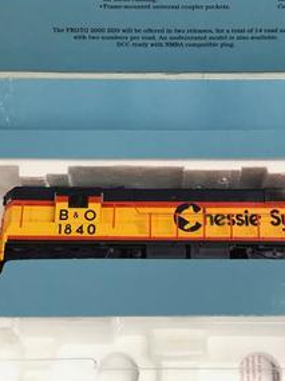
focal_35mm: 63
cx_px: 146
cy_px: 204
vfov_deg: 30.7
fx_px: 692
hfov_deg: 23.3
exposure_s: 1/30
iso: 32
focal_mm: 3.99
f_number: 1.8
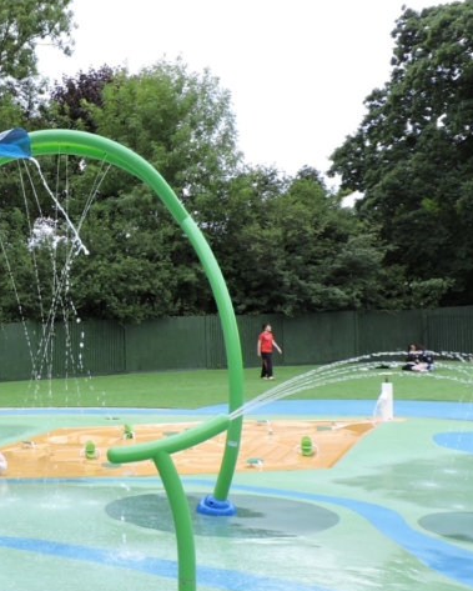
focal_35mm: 38
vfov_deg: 47.7
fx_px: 664
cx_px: -2
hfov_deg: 35.4
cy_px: 350
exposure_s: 1/250
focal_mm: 4.3
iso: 100
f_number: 3
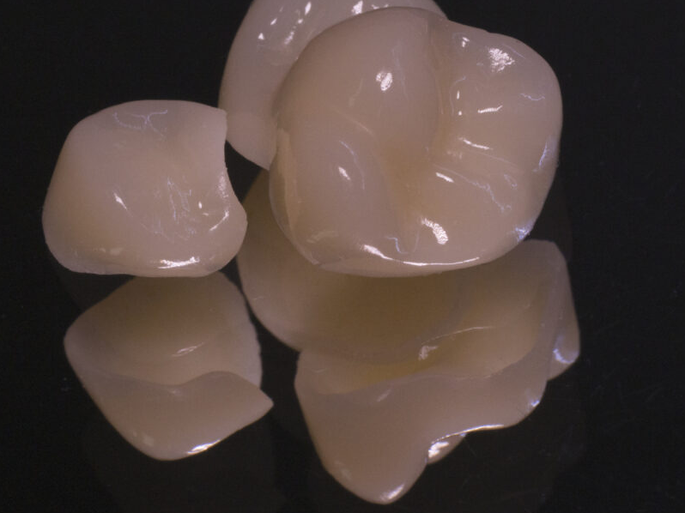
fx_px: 3047
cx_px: 332
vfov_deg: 9.6
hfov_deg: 12.8
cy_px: 203
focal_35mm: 154
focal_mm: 60
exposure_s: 1/125
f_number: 16
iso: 640
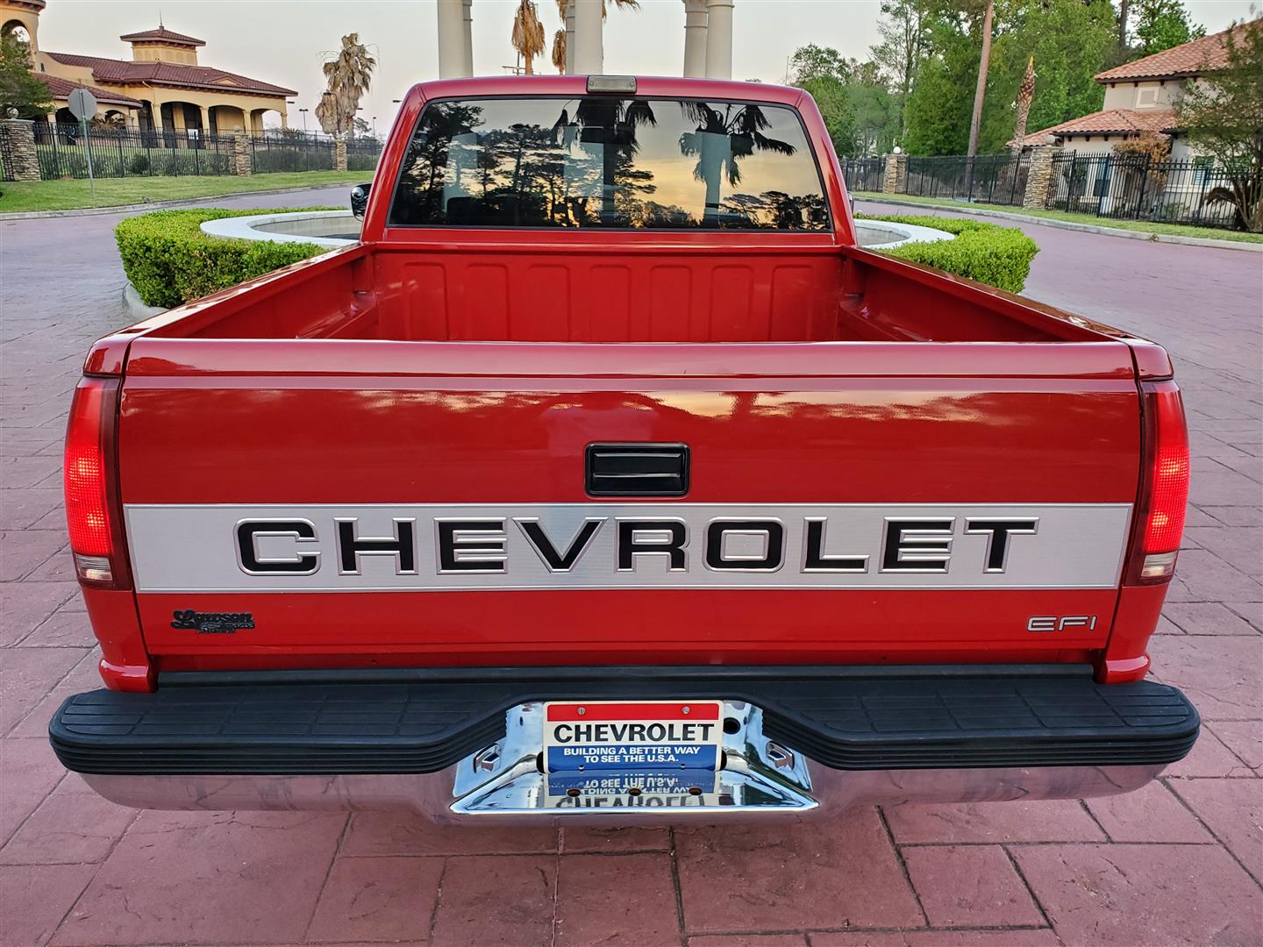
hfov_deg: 67.3
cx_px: 632
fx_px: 949
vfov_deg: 53.1
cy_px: 474
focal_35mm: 26
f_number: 2.4
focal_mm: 4.3
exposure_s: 1/120
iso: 160
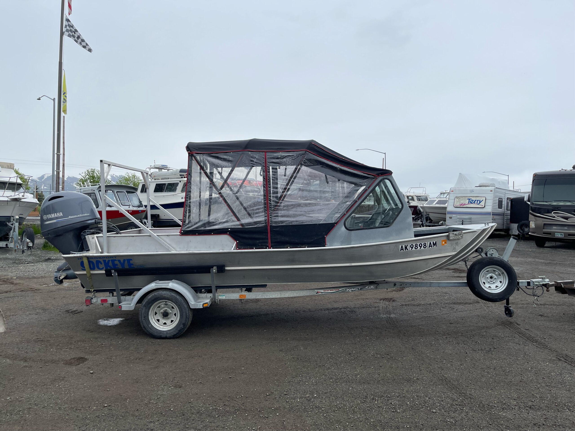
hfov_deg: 69.4
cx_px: 288
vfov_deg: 54.9
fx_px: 415
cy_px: 216
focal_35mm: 25
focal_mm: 5.1
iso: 32
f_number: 1.6
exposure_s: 1/2247
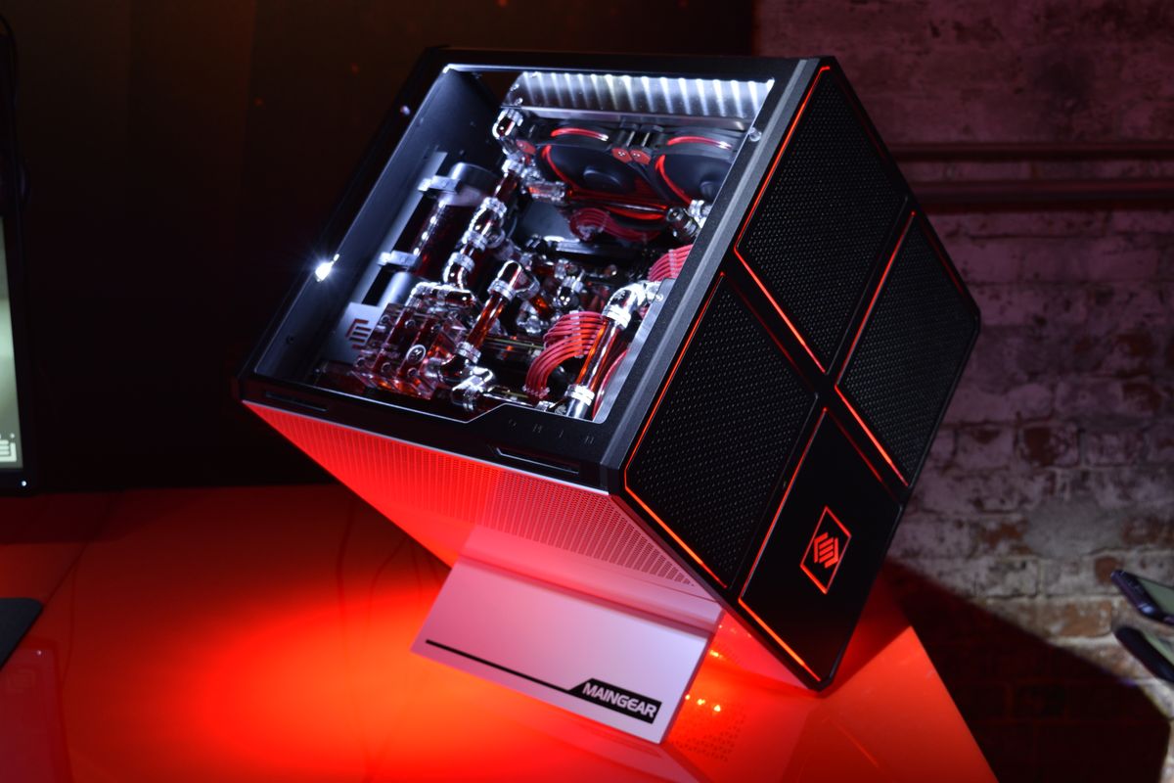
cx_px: 587
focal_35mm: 51
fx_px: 1663
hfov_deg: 38.9
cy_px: 392
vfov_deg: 26.5
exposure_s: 1/25
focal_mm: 34
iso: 200
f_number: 6.3
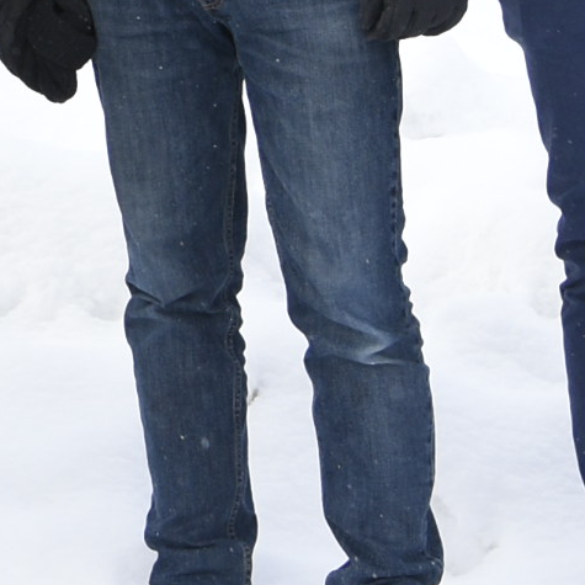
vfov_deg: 4.5
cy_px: -663
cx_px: -725
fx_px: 7380
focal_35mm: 386
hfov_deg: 4.5
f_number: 4.5
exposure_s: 1/500
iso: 200
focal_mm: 32
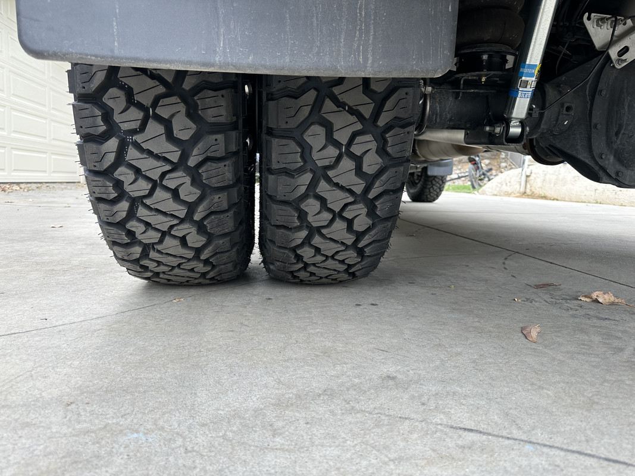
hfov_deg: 71.6
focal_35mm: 24
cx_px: 318
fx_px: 440
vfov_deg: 56.8
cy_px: 238
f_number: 1.78
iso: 80
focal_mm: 6.86
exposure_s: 1/594
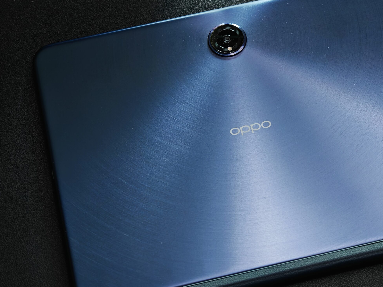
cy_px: 142
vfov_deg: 15.7
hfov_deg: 20.8
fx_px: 1040
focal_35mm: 94
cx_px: 245
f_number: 2.6
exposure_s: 1/50
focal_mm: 15.38
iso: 2000
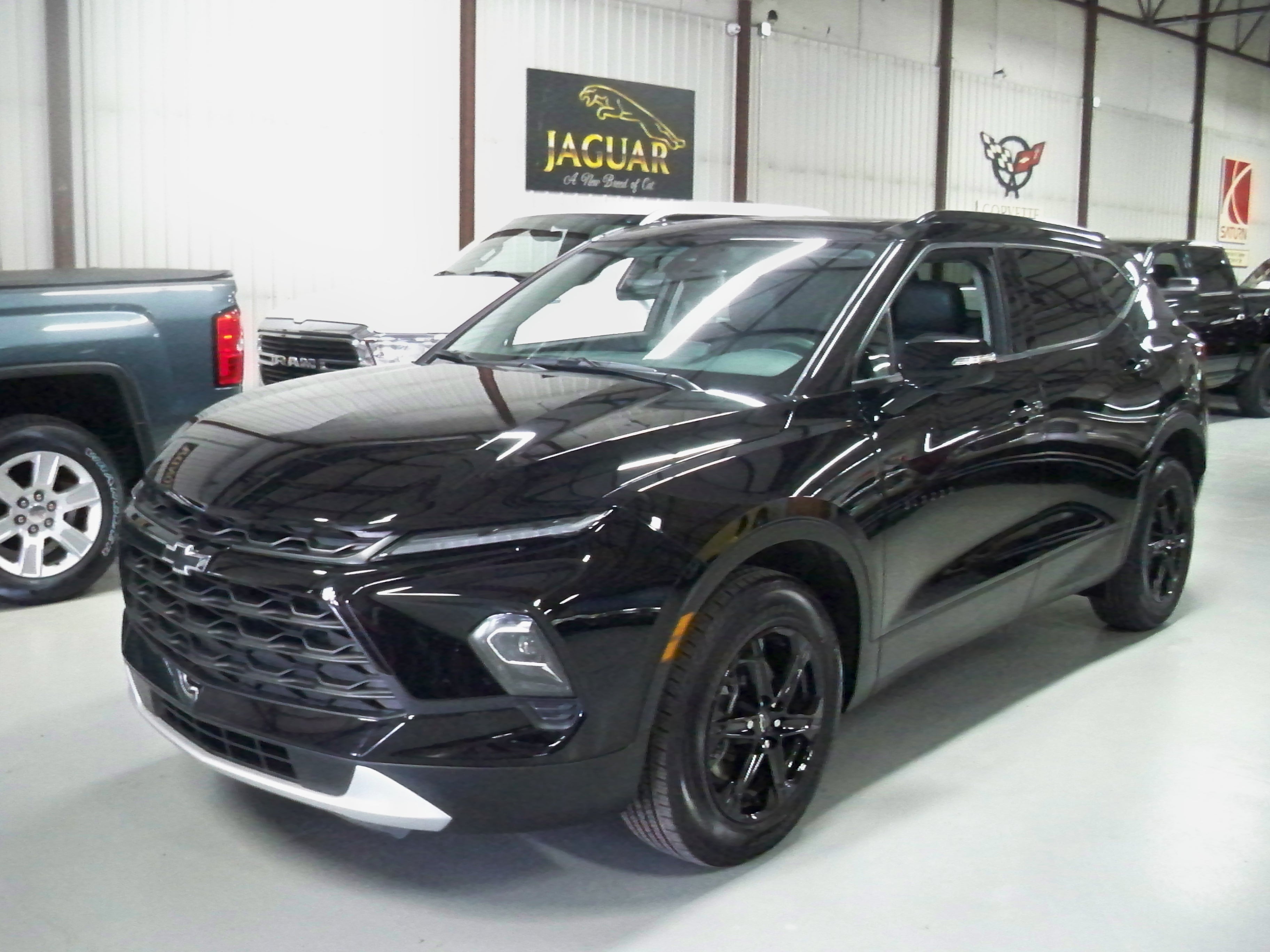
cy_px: 476
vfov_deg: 40.7
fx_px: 1284
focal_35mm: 35
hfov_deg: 52.6
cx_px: 635
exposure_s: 1/60
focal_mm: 6.3
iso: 2000
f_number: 3.1
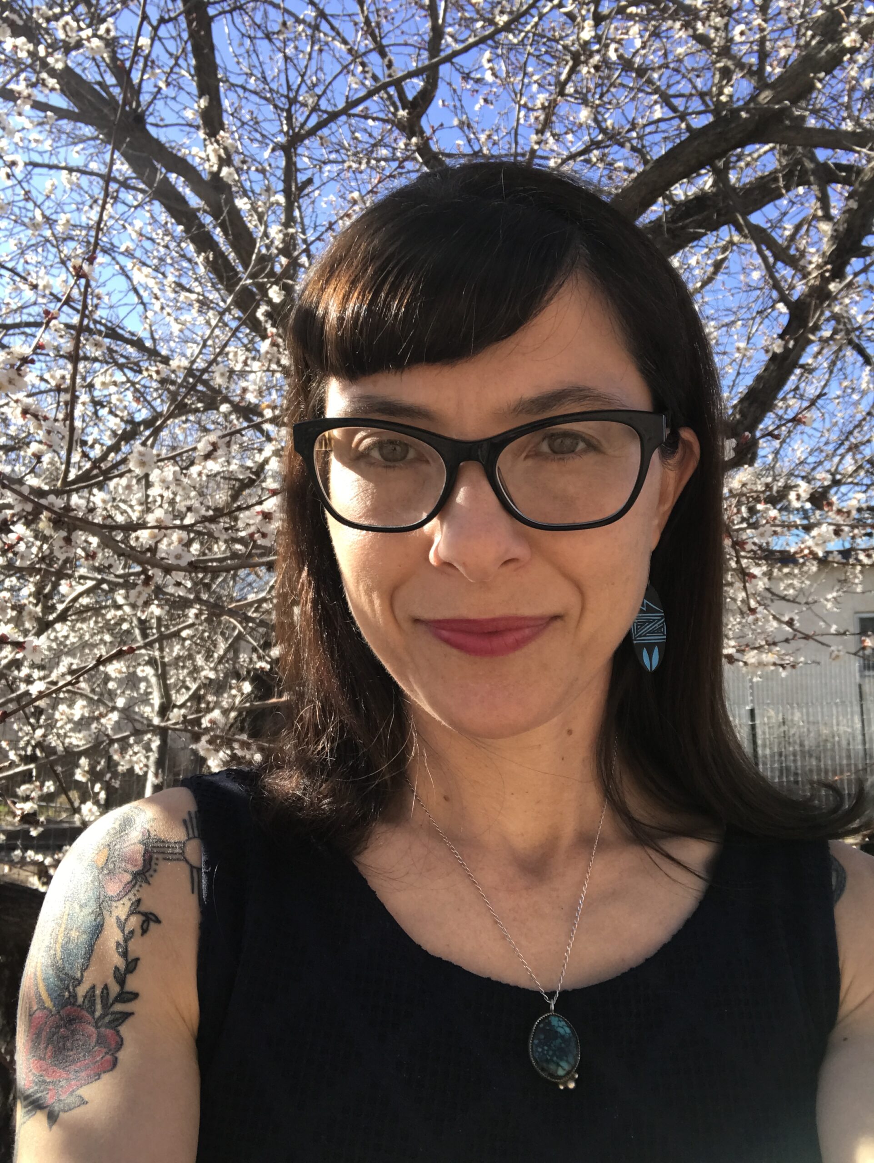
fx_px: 1076
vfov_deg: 56.8
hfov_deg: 44.2
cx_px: 437
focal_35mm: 32
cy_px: 582
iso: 25
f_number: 2.2
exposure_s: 1/377
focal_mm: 2.87
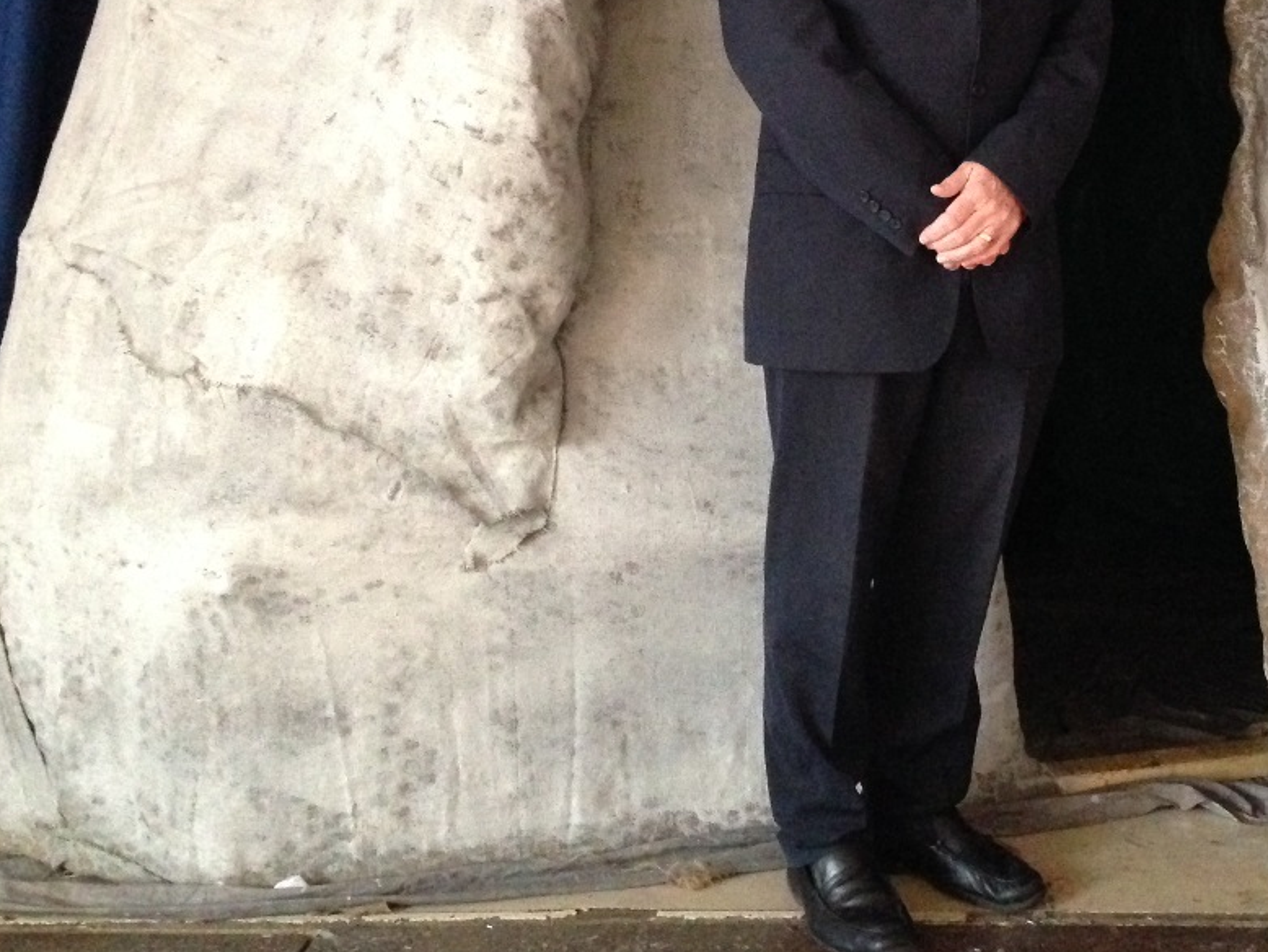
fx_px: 1979
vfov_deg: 26.6
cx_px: 892
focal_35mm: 54
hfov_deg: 35.0
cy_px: 208
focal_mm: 4.12
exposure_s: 1/15
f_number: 2.4
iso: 800
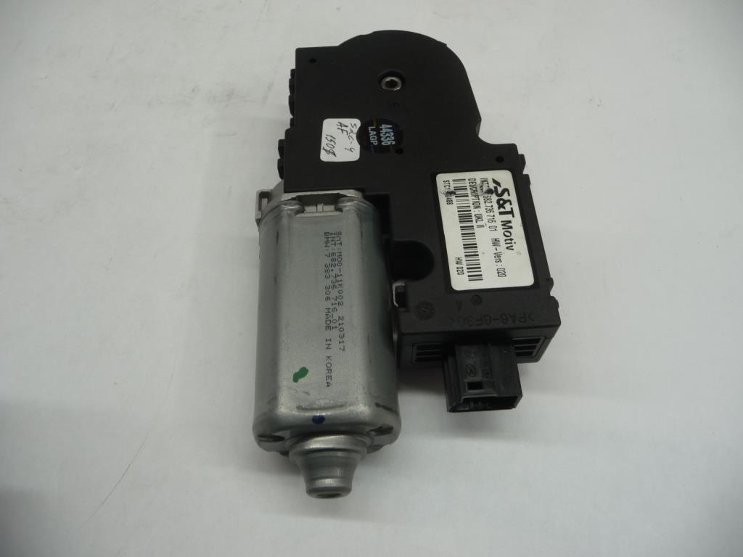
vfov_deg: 49.7
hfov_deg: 63.4
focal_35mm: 28
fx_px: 601
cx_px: 372
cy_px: 278
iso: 125
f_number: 3.3
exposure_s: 1/30
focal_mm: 4.7
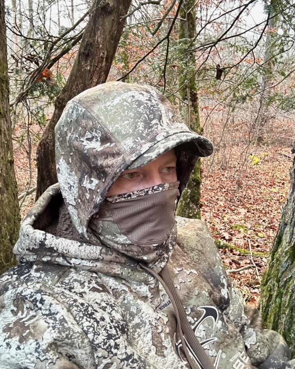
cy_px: 190
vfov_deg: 55.6
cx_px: 149
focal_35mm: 32
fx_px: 349
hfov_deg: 45.8
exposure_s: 1/60
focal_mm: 2.69
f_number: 1.9
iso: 250
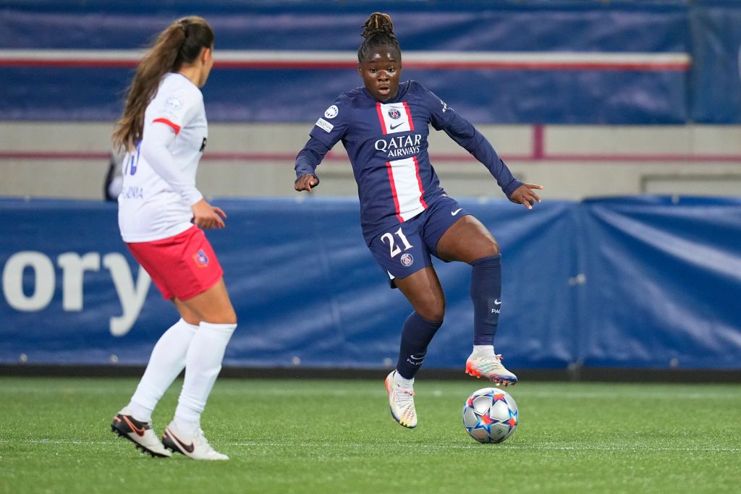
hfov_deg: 5.2
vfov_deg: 3.4
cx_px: 370
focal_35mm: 400
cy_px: 247
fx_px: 8234
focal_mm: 400
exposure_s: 1/2000
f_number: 2.8
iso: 4000
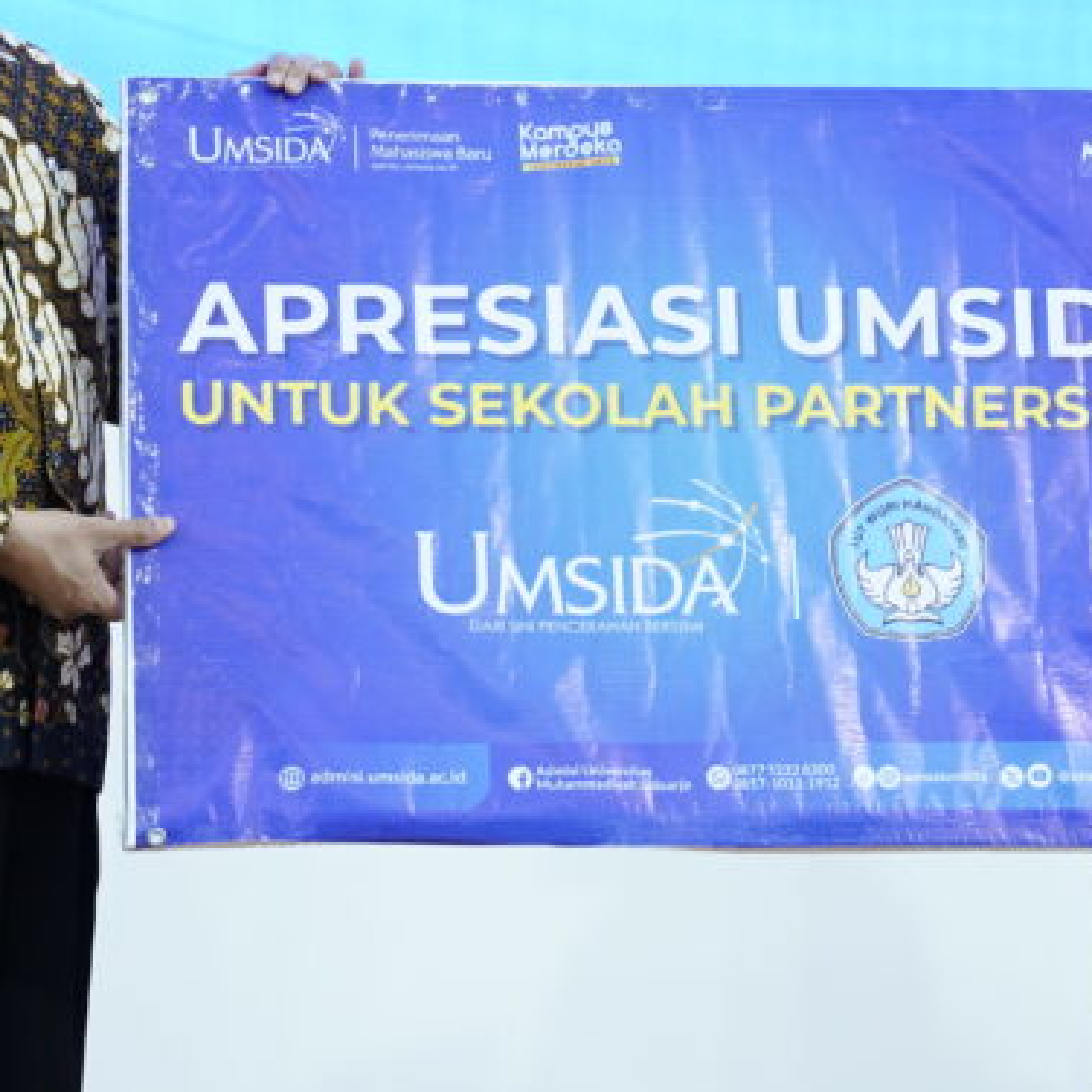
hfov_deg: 10.8
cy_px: 472
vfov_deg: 10.8
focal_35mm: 162
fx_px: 5782
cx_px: 648
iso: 2500
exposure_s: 1/100
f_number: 3.2
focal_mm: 70
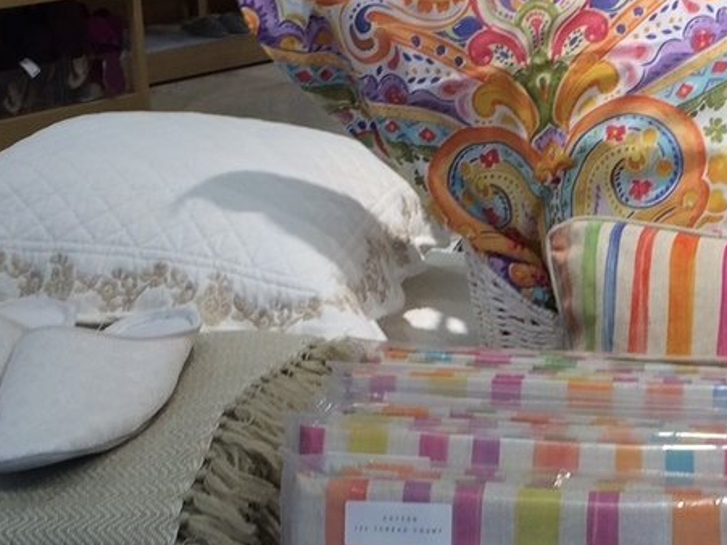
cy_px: 424
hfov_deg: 21.3
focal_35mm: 90
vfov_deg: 16.3
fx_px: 1890
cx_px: 667
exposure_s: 1/129
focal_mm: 4.15
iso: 32
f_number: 2.2
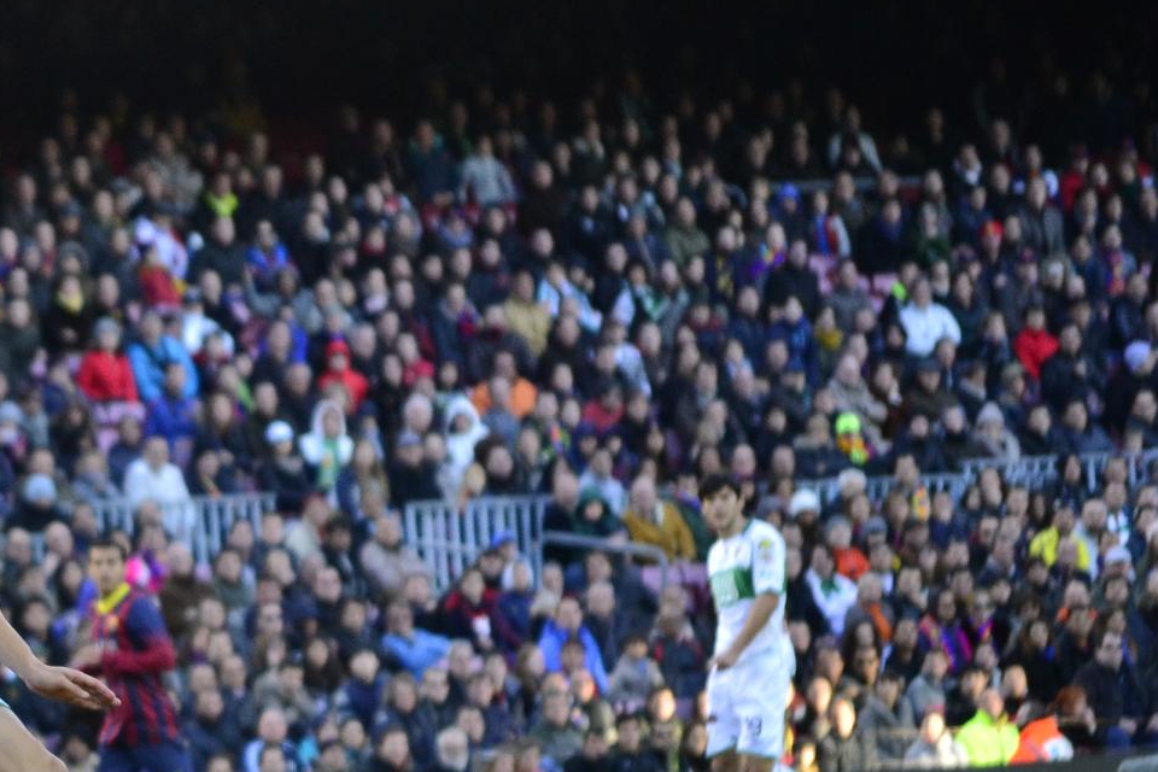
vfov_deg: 2.9
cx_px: -40
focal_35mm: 470
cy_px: 689
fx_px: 15120
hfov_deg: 4.4
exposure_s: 1/400
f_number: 5
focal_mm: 145
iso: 800
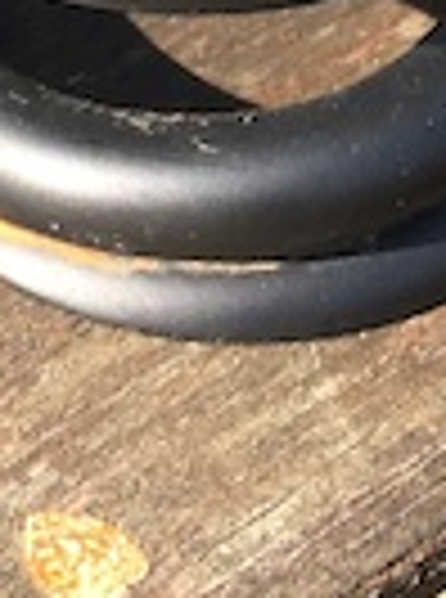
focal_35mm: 175
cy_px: -796
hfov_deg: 8.4
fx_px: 3021
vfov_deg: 10.0
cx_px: 117
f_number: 2.2
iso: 25
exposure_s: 1/366
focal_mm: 4.15
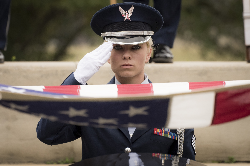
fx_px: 1665
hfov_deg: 8.6
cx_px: 125
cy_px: 83
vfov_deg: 5.7
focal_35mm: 240
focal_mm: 240
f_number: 6
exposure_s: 1/800
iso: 400
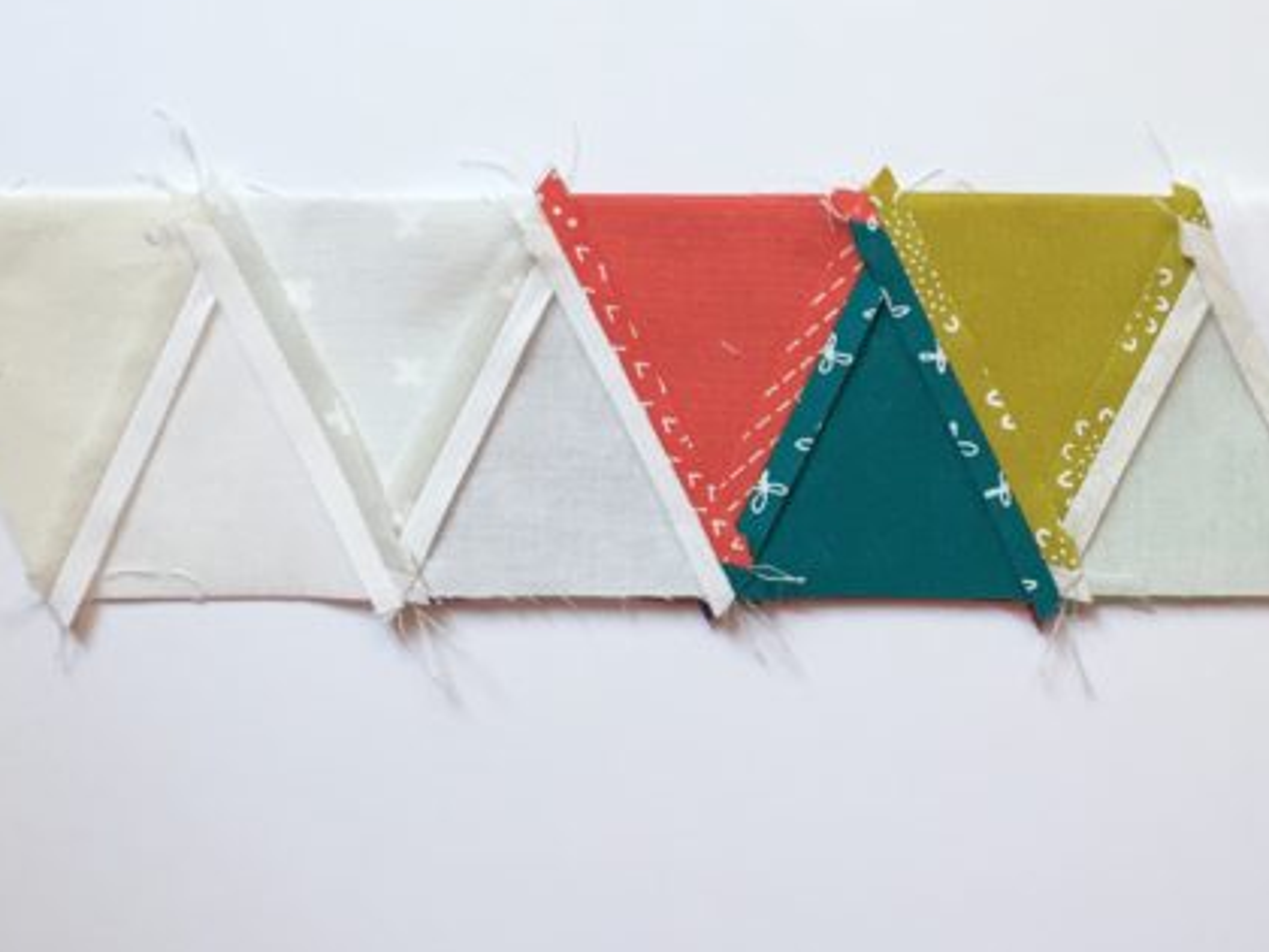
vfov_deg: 27.3
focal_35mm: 53
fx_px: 1943
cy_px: 290
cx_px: 891
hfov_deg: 35.6
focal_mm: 4.15
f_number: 2.2
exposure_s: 1/30
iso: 80
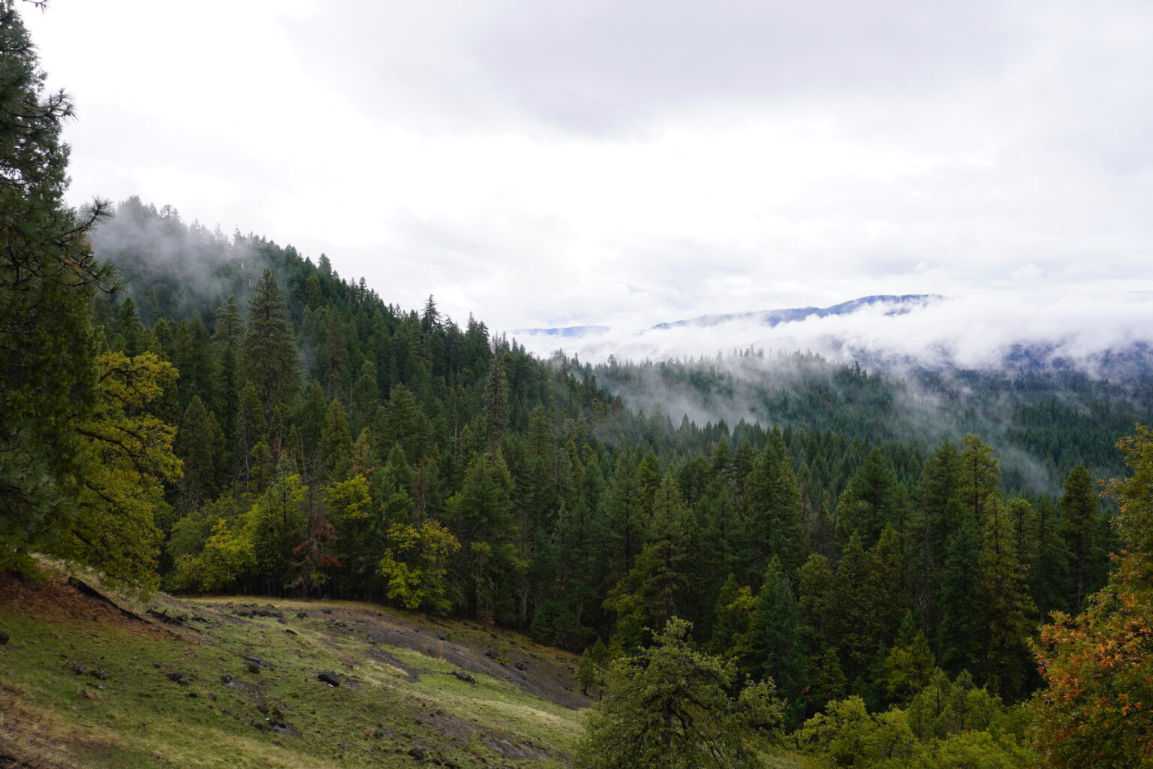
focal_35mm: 32
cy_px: 384
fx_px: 1009
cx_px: 576
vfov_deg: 41.7
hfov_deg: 59.5
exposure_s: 1/125
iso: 100
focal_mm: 21
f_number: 8
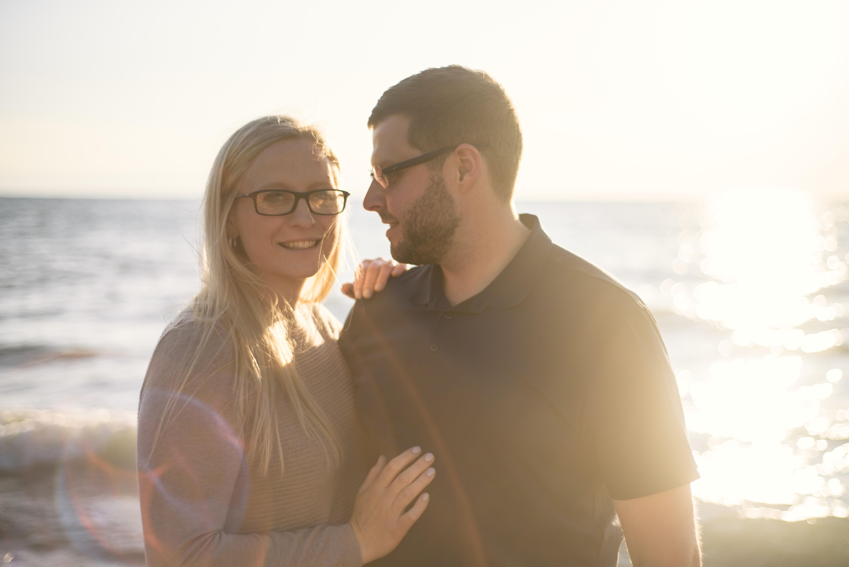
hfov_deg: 39.6
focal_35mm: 50
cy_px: 284
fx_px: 1180
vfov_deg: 27.0
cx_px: 424
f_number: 1.8
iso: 160
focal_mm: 50
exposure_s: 1/4000
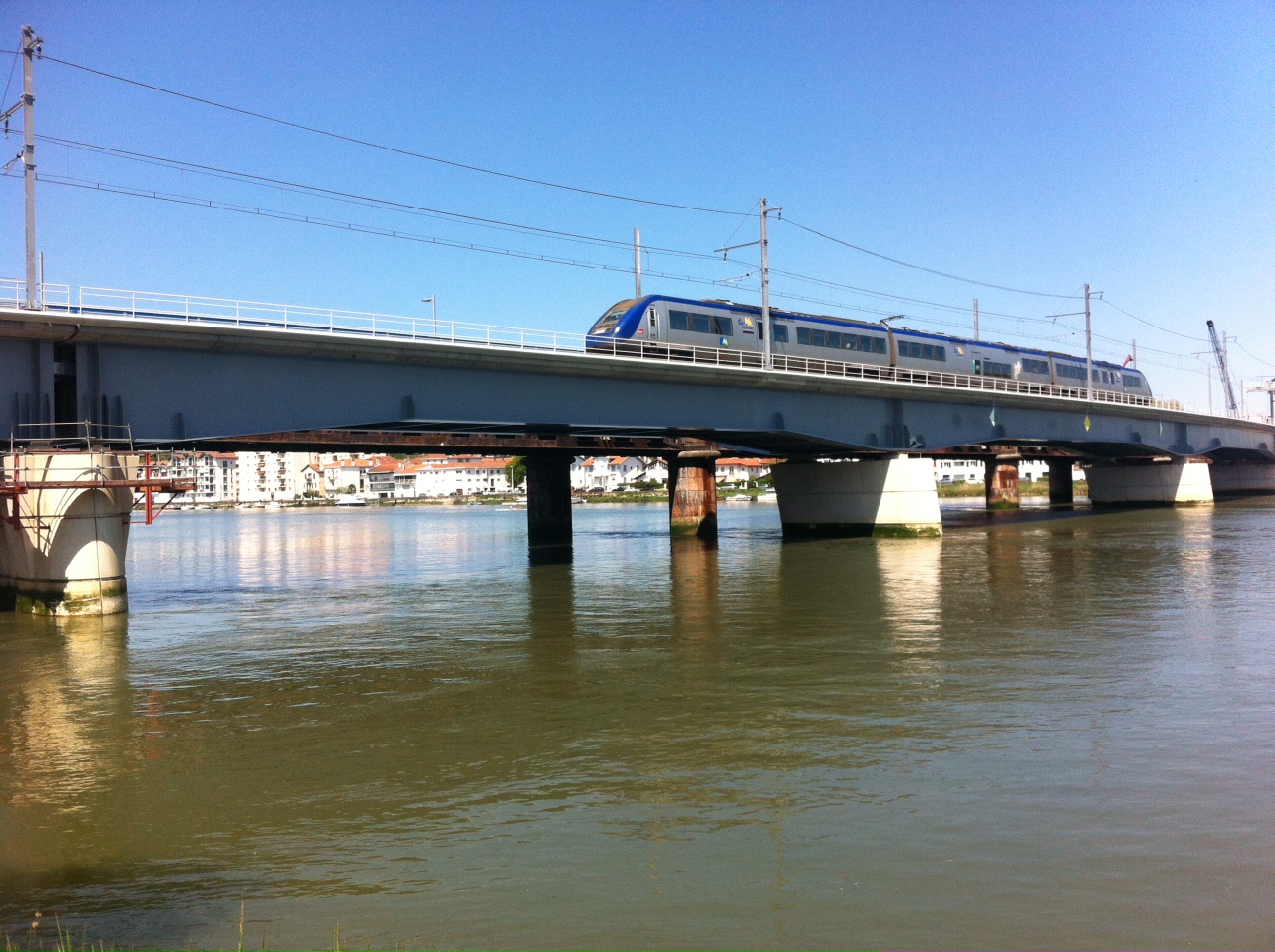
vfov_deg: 40.6
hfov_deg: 52.7
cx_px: 638
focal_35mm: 35
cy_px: 476
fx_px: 1287
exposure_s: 1/1436
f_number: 2.8
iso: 80
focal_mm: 3.85
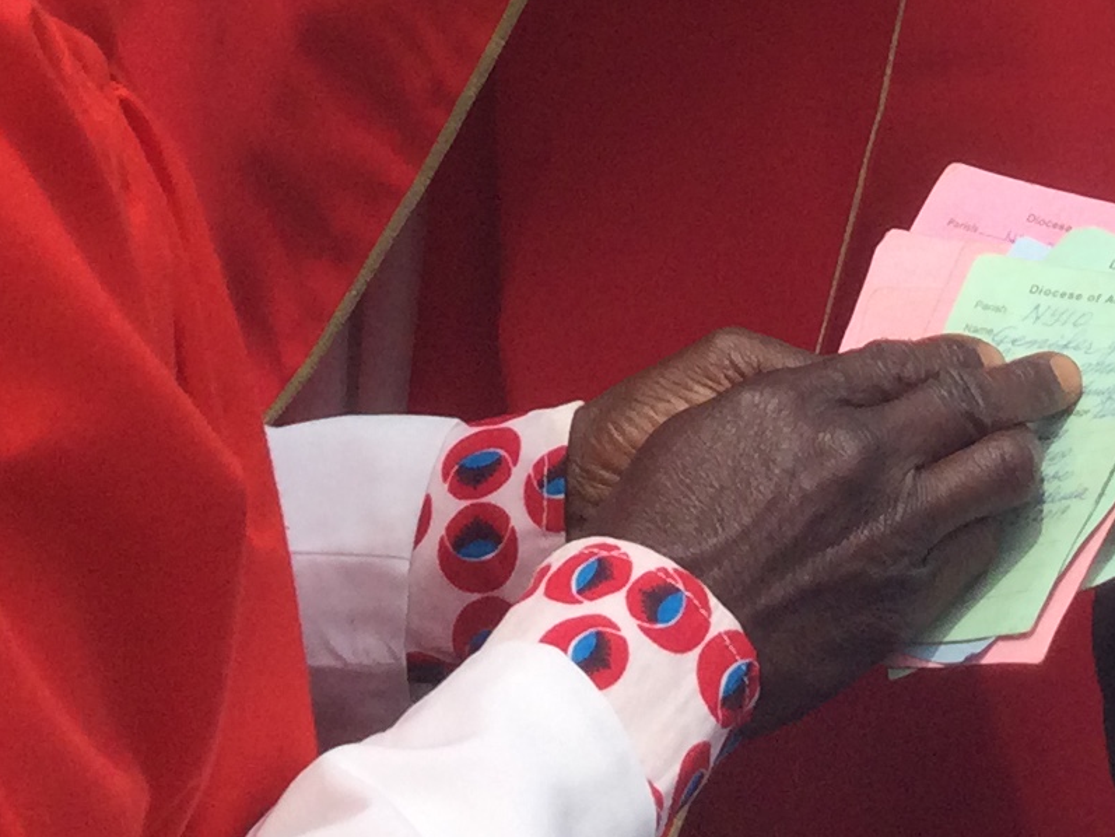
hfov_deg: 15.3
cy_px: -759
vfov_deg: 10.8
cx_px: 1105
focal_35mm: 127
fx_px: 4091
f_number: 2.4
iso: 25
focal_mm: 3.3
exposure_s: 1/1597
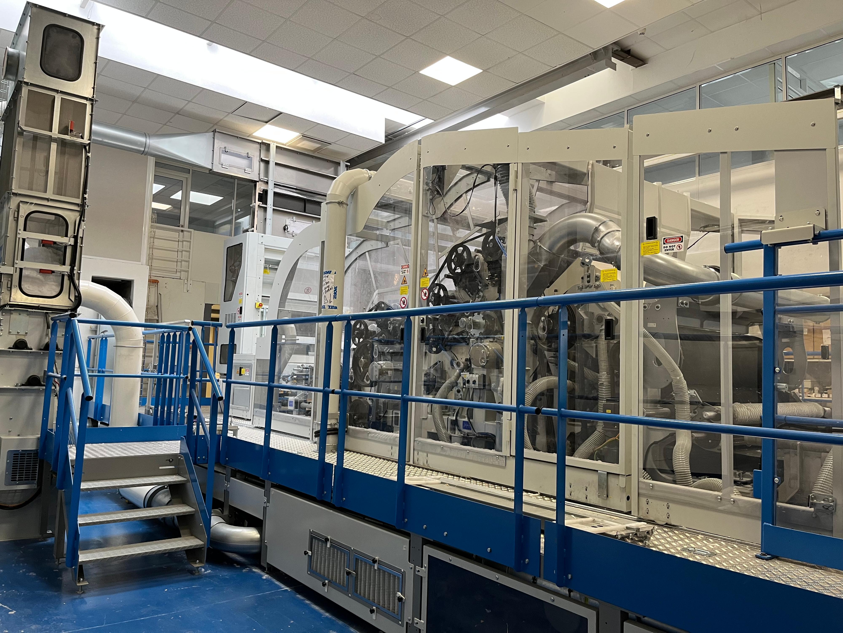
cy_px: 316
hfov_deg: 67.3
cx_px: 422
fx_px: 633
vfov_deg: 53.1
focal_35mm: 26
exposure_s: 1/50
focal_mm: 5.1
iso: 100
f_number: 1.6
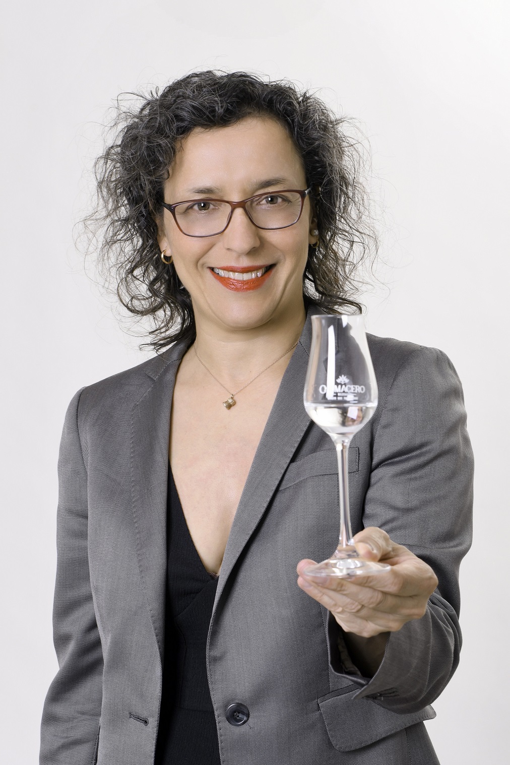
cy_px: 382
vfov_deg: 19.5
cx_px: 255
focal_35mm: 105
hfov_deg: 13.0
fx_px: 2231
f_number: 10
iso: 125
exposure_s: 1/125
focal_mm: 70
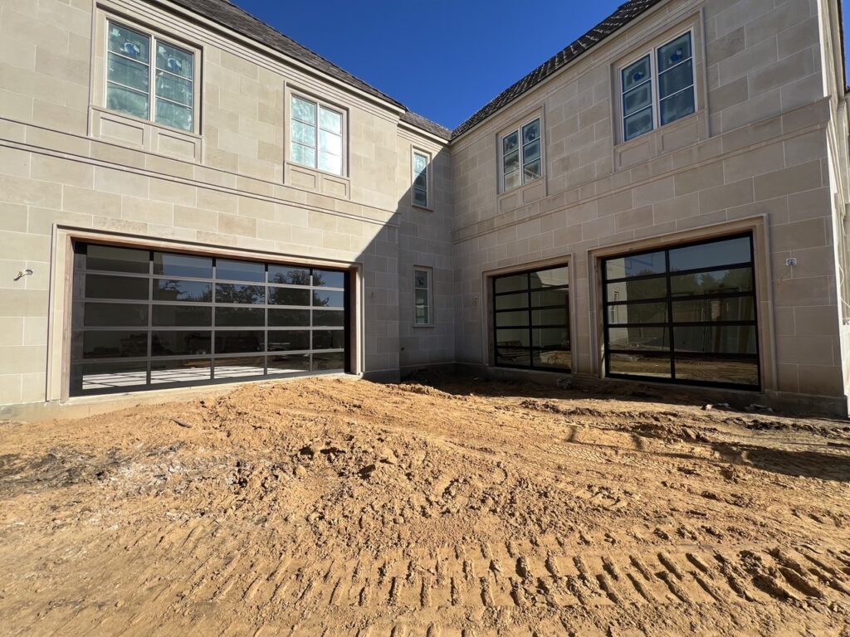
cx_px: 425
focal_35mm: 13
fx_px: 319
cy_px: 318
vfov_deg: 89.9
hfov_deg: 106.2
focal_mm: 1.57
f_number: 1.8
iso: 32
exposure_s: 1/1143
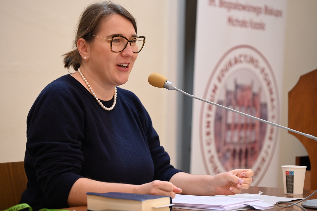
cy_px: 106
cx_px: 158
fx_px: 898
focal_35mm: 102
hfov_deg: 20.0
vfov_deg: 13.4
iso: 3200
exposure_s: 1/125
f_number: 4
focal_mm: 102
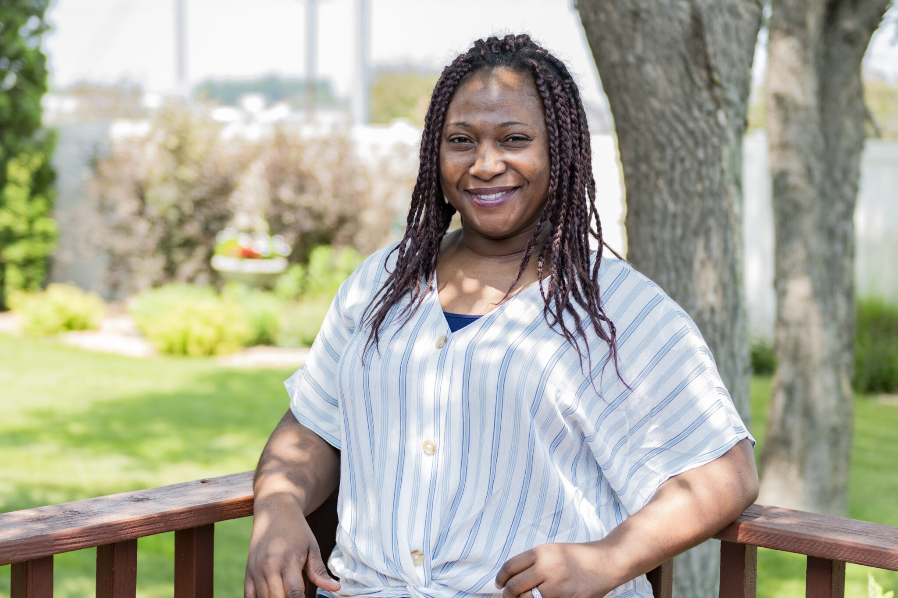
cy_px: 299
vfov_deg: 18.9
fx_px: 1796
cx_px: 449
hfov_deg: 28.1
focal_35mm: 72
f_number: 2.8
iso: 100
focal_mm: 48
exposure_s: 1/250
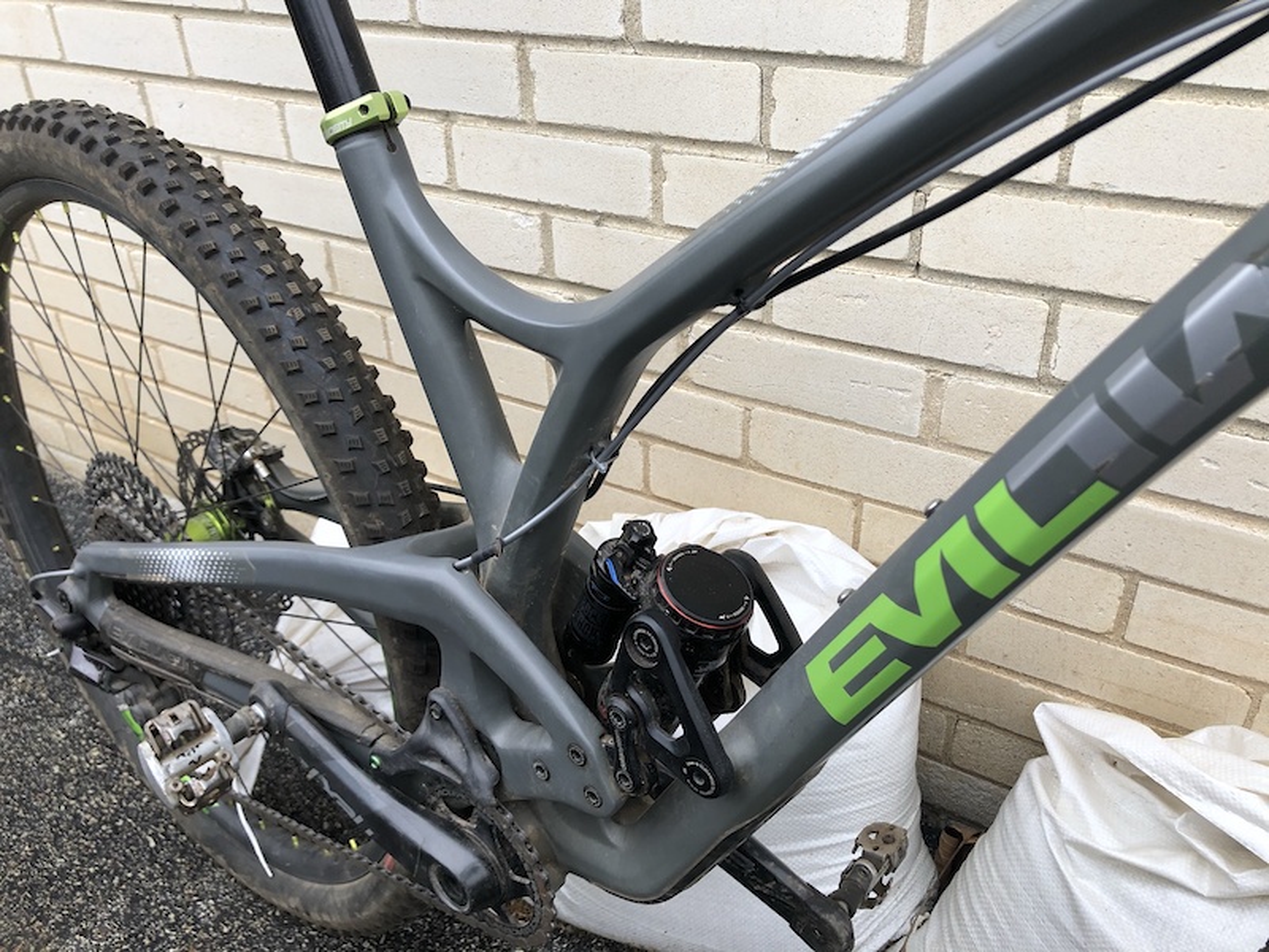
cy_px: 476
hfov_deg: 63.4
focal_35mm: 28
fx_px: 1026
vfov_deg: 49.7
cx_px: 634
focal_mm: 3.99
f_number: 1.8
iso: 20
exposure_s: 1/333
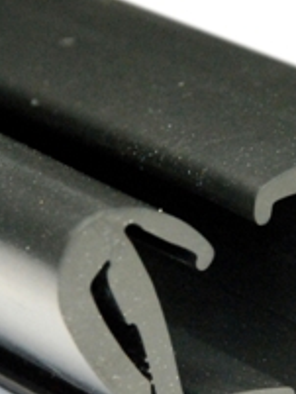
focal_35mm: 687
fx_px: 7821
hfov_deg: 2.2
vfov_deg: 2.9
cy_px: 239
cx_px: 200
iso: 1600
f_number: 11
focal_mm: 135
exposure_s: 1/100
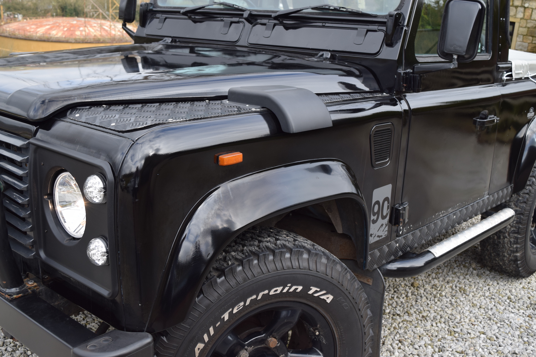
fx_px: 625
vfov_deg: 31.9
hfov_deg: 46.4
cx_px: 268
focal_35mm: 42
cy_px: 178
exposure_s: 1/250
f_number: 8
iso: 200
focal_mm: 28
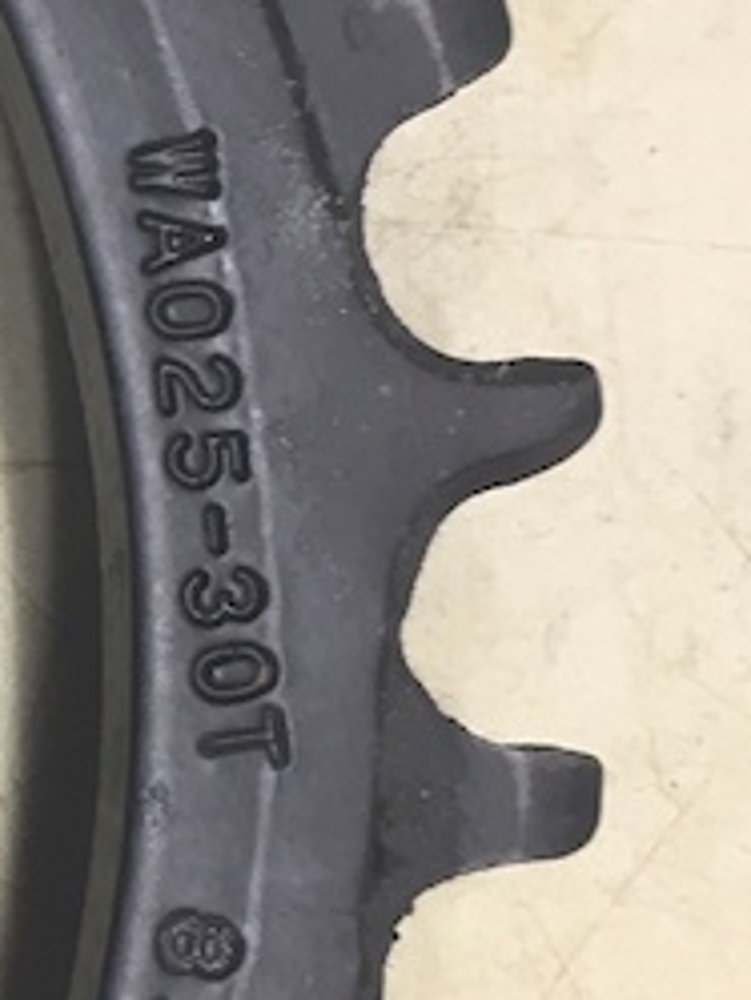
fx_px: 2688
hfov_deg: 15.1
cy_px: 490
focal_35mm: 93
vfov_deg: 21.1
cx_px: -265
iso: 50
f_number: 2.2
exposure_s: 1/30
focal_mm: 4.15
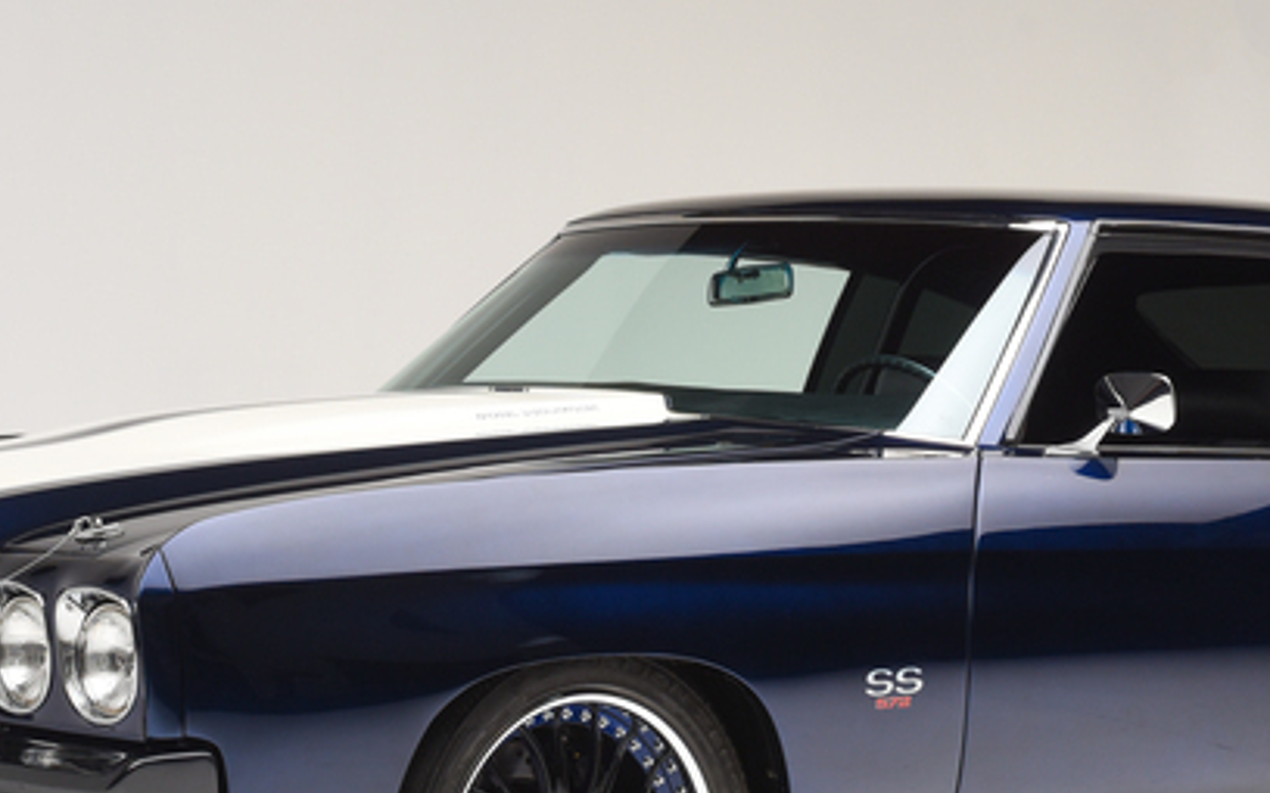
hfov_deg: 16.7
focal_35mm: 125
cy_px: 409
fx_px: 4326
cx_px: 744
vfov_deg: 10.5
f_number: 9
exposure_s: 1/250
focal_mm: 50
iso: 320
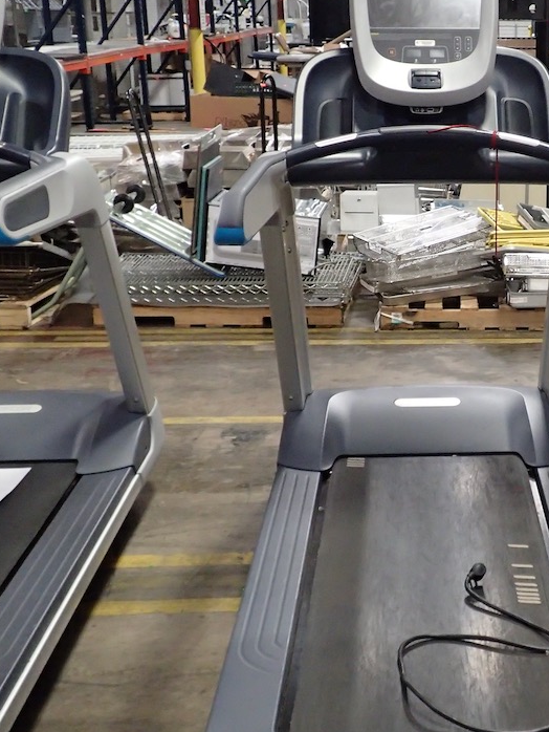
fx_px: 1162
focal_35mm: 55
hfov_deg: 25.8
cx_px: 479
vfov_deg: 34.9
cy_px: 406
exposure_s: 1/30
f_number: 2.3
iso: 500
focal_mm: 5.5
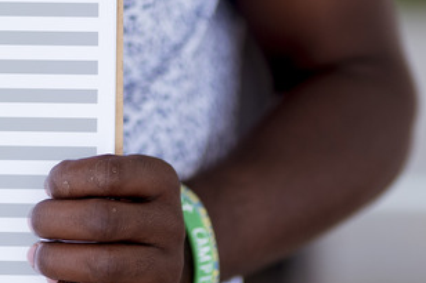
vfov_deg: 7.0
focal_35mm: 195
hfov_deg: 10.6
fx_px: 2306
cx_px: 187
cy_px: 95
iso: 50
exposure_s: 1/2000
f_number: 1.4
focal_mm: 50
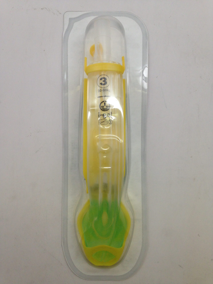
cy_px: 142
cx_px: 106
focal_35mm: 33
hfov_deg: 42.9
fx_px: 271
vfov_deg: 55.4
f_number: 2.4
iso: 80
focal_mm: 4.12
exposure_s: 1/120
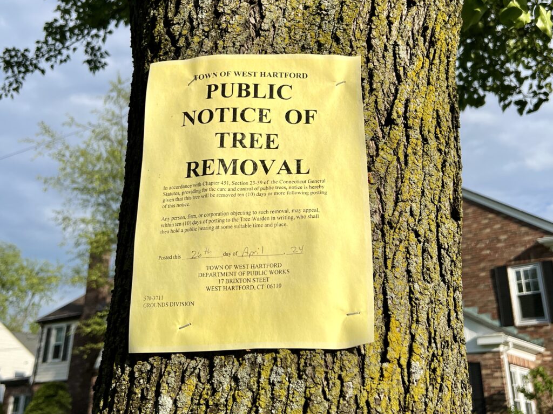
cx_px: 276
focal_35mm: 39
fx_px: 623
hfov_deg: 47.9
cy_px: 142
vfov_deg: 36.5
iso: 50
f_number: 1.5
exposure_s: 1/6993
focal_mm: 5.7
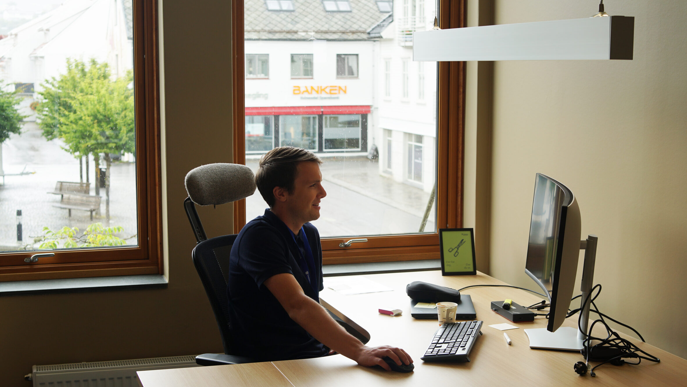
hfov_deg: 35.1
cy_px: 208
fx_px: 1085
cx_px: 325
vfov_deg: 20.2
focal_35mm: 60
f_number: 5
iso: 100
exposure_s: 1/80
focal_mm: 35
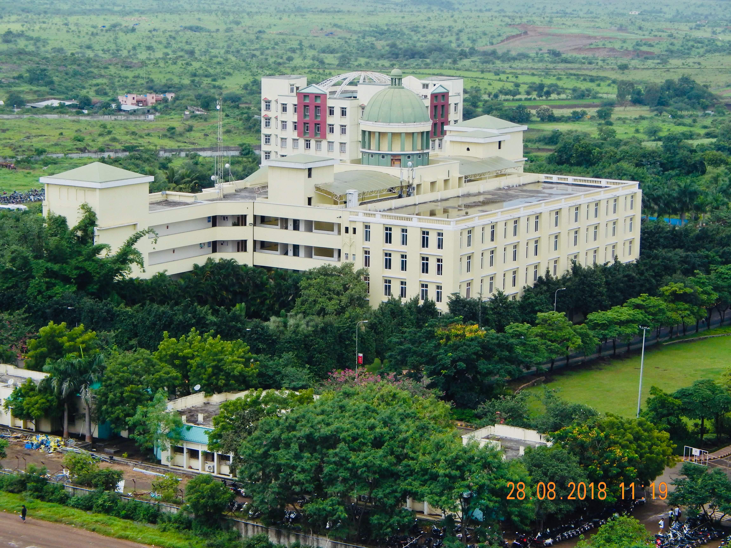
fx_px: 1985
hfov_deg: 20.9
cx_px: 366
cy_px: 274
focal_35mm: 94
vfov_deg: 15.7
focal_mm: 16.6
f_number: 4.4
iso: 125
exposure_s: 1/800
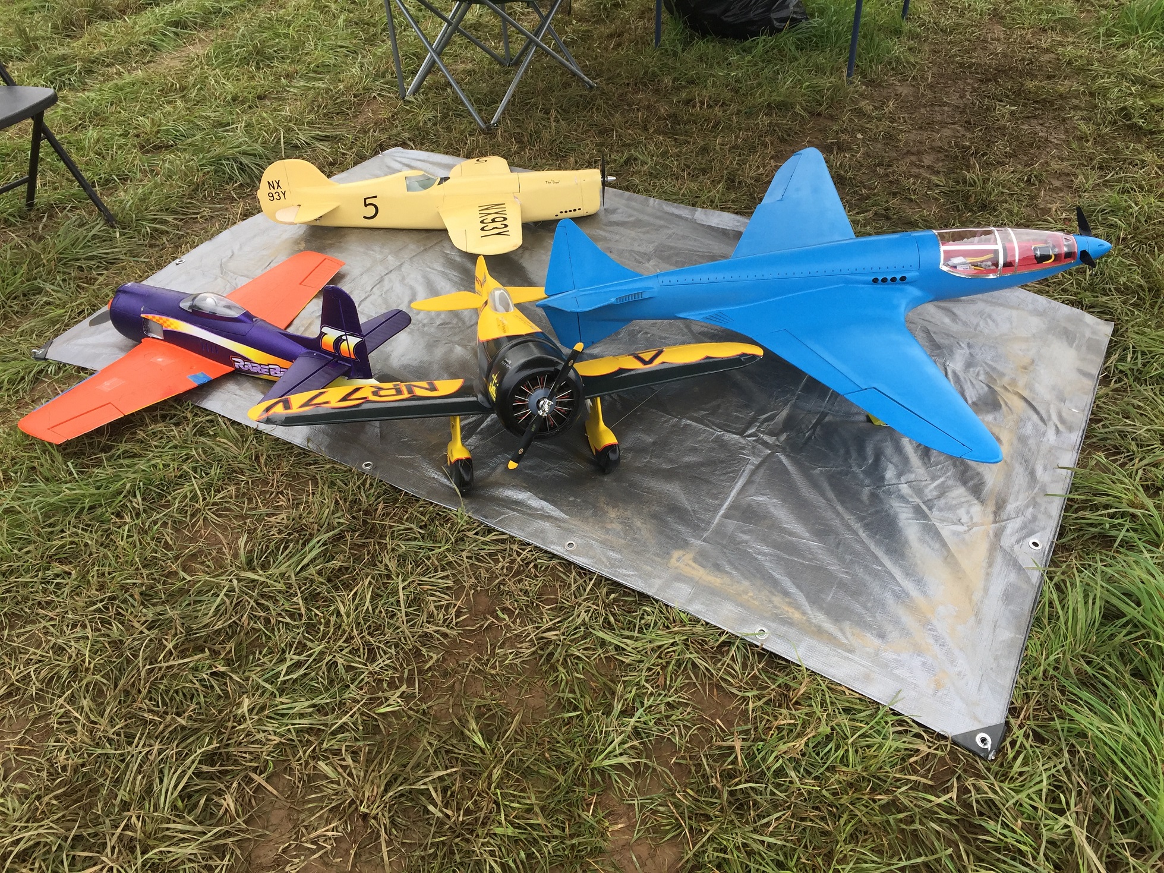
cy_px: 436
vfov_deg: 48.2
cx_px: 582
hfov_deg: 61.7
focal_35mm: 29
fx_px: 975
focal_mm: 4.15
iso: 32
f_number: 2.2
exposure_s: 1/408
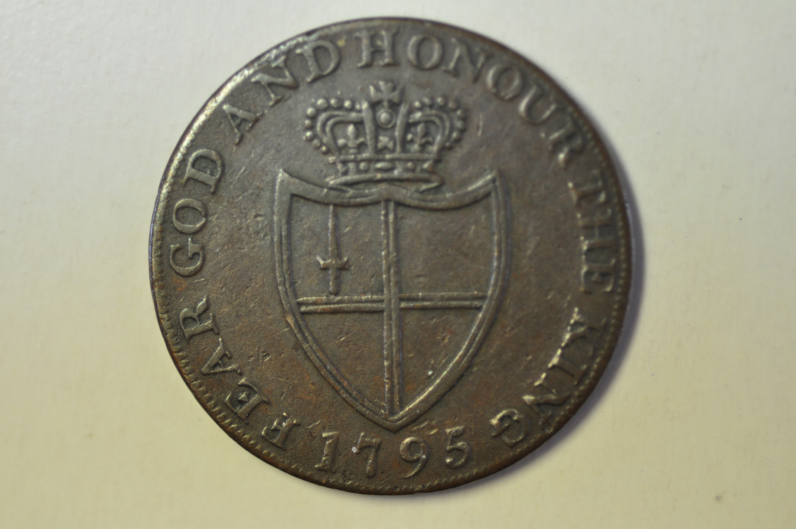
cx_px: 398
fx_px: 1988
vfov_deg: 15.2
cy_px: 264
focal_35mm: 90
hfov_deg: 22.6
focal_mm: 60
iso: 720
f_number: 4
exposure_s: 1/250
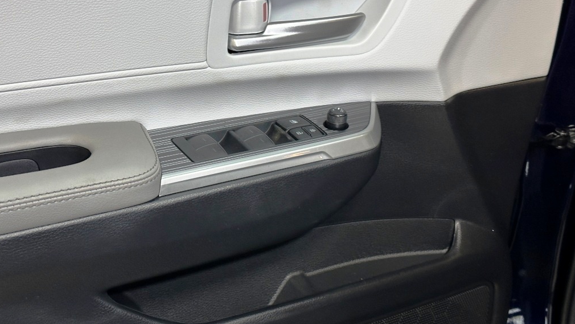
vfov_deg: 22.6
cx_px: 286
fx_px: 808
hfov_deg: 39.2
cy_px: 141
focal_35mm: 53
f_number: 1.78
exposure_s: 1/40
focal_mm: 6.86
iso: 200
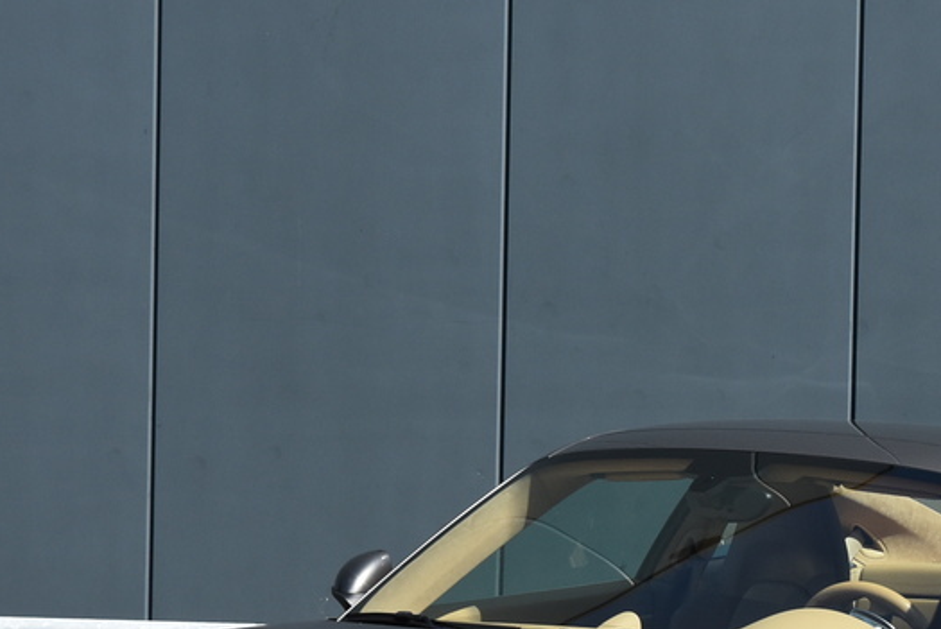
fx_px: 4212
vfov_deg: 8.5
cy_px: 581
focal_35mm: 161
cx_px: 740
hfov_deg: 12.7
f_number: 8
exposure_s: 1/500
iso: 320
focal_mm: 44
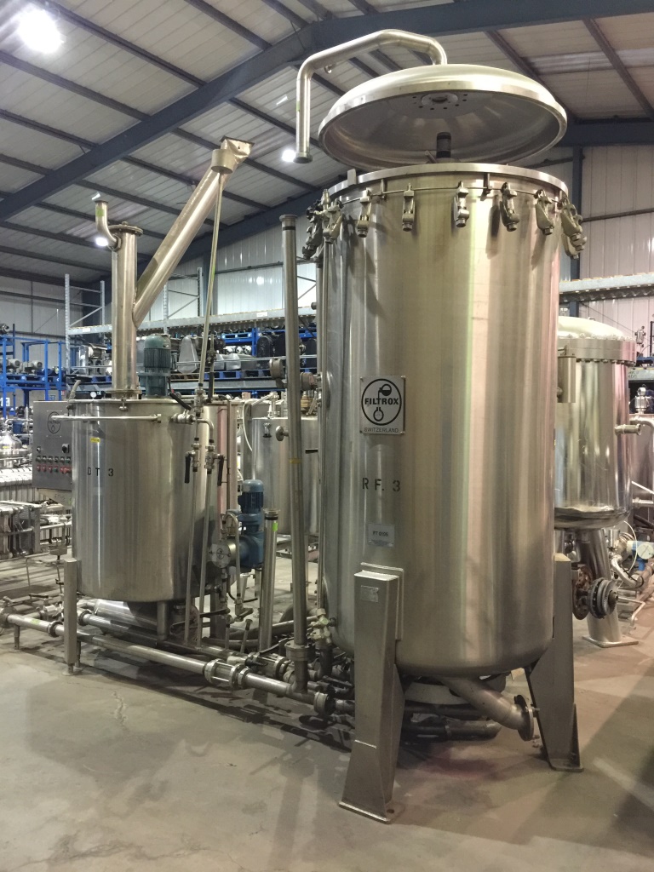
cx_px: 327
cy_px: 436
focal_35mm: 29
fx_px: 731
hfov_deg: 48.2
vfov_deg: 61.7
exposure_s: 1/8
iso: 160
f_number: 2.2
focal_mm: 4.15
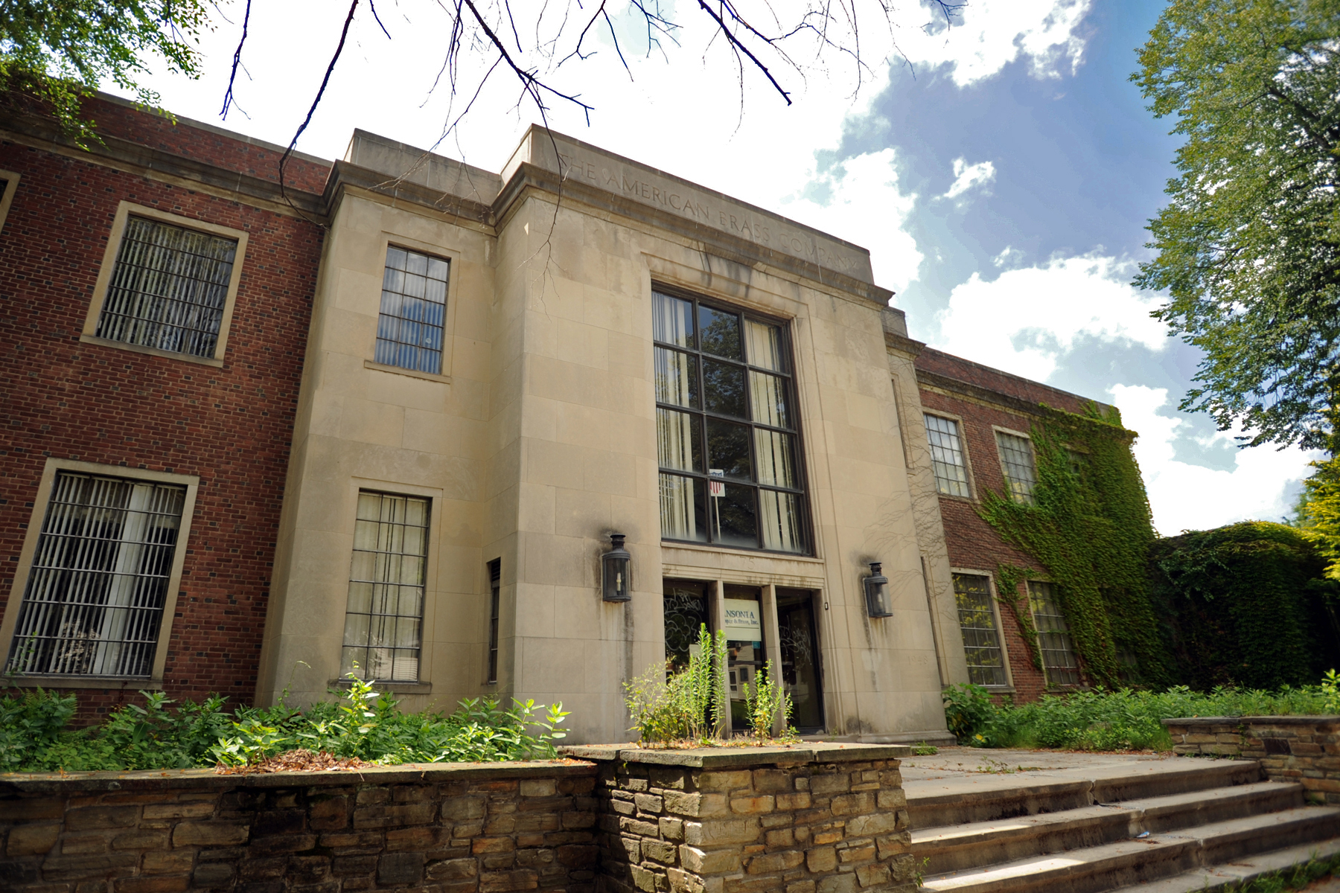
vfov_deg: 70.4
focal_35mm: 17
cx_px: 670
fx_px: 633
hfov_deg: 93.3
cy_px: 446
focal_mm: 17
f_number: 3.2
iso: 200
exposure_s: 1/800
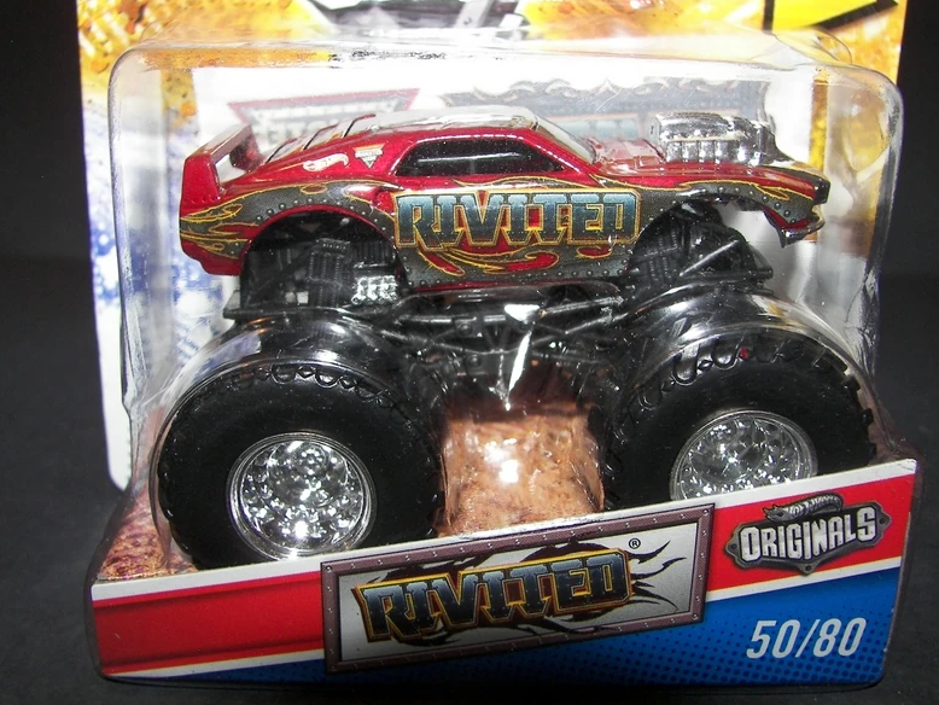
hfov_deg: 50.1
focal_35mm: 37
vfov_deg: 38.7
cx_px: 479
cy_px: 348
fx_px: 1004
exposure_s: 1/30
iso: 100
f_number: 2.8
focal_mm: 6
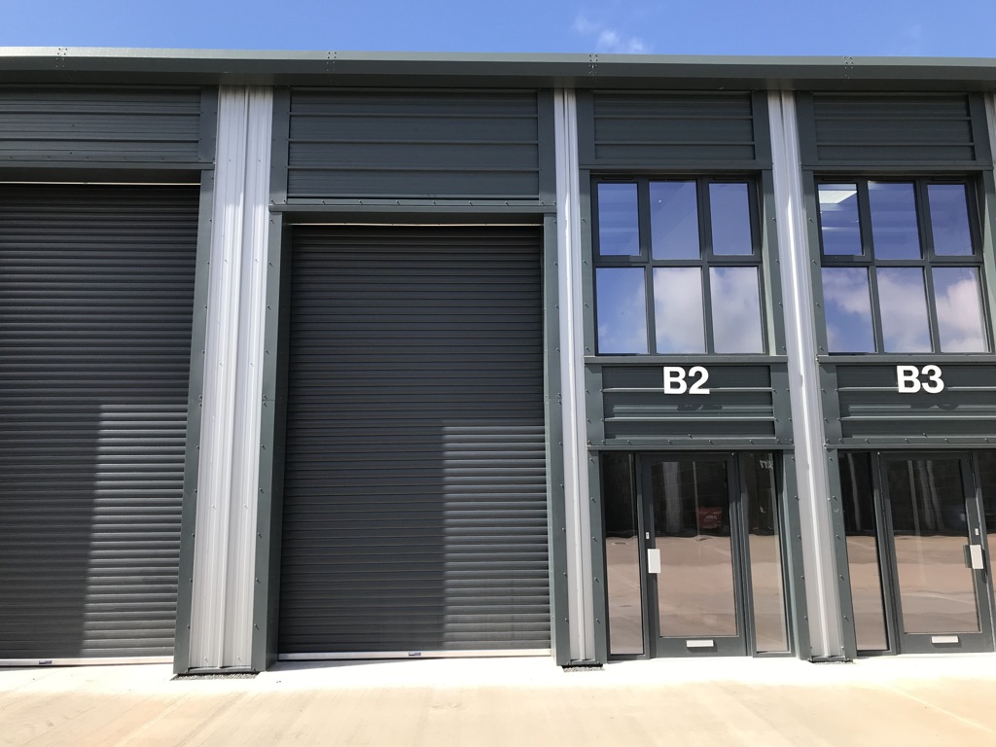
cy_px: 374
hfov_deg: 63.4
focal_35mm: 28
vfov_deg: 49.7
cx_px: 498
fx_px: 806
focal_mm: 3.99
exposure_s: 1/1198
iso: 20
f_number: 1.8
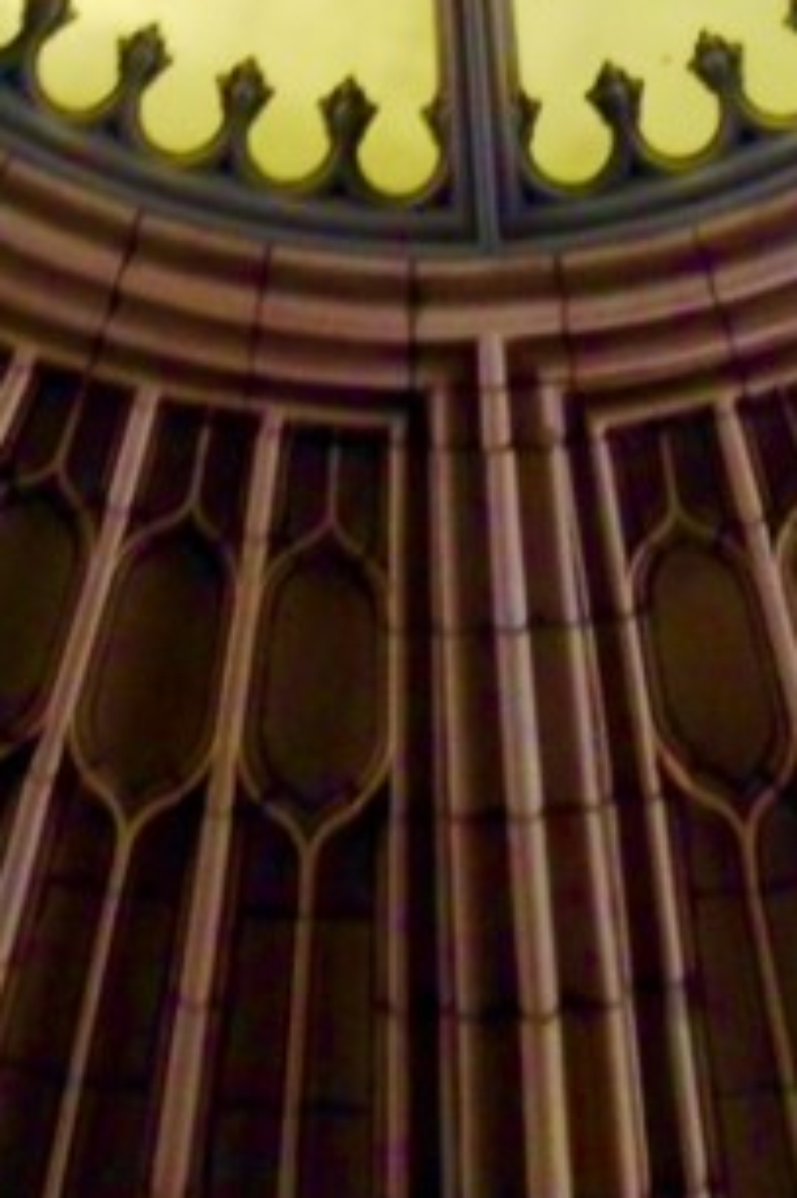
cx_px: 467
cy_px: -672
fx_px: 4488
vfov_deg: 14.1
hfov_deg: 10.1
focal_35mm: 135
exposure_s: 1/30
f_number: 2.4
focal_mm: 4.12
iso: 50
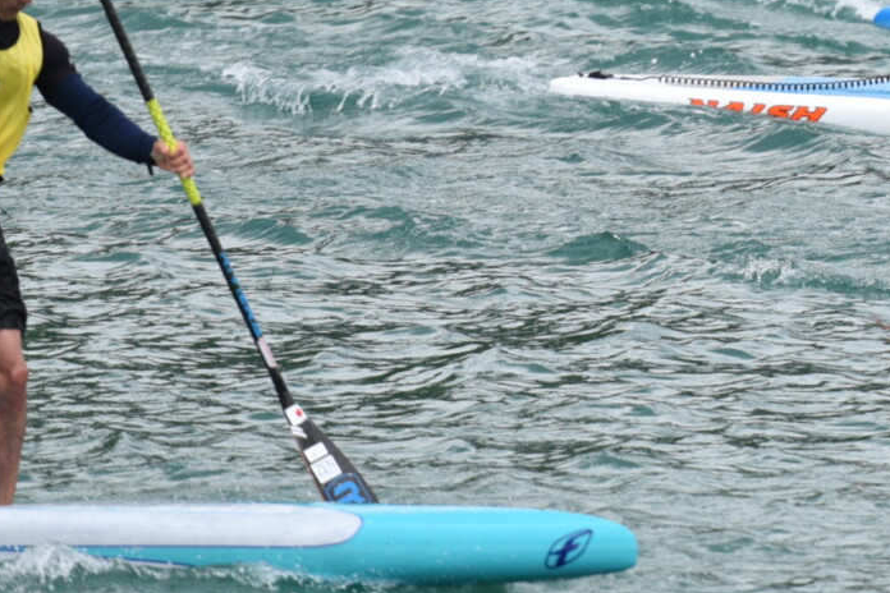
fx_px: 18194
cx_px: 1070
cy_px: -42
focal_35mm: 736
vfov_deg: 1.9
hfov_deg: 2.8
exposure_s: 1/1250
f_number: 2.8
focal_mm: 200
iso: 100
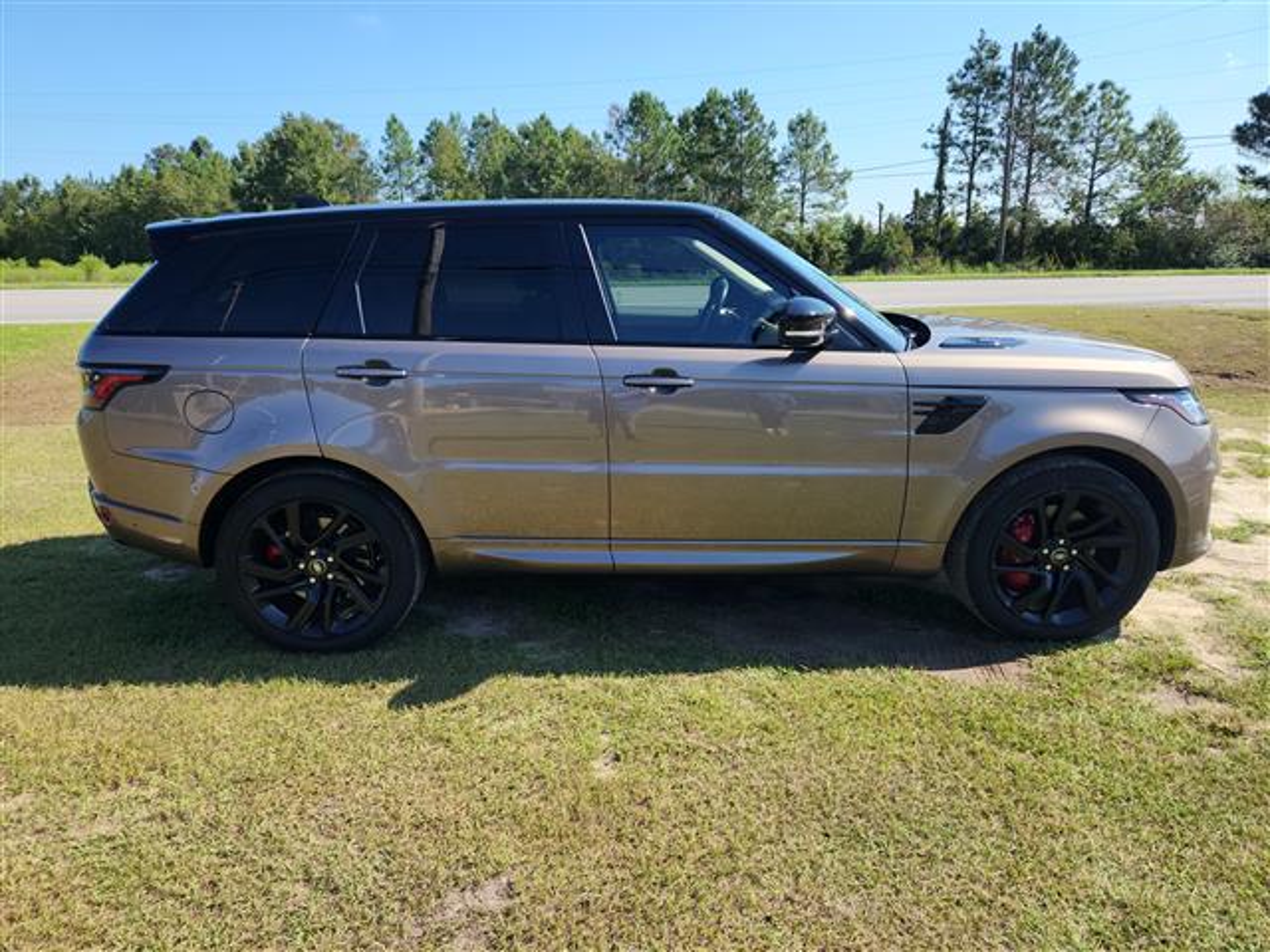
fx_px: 844
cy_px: 476
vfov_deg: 58.9
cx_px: 635
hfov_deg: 73.9
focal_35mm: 23
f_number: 1.8
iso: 20
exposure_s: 1/836
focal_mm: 5.4
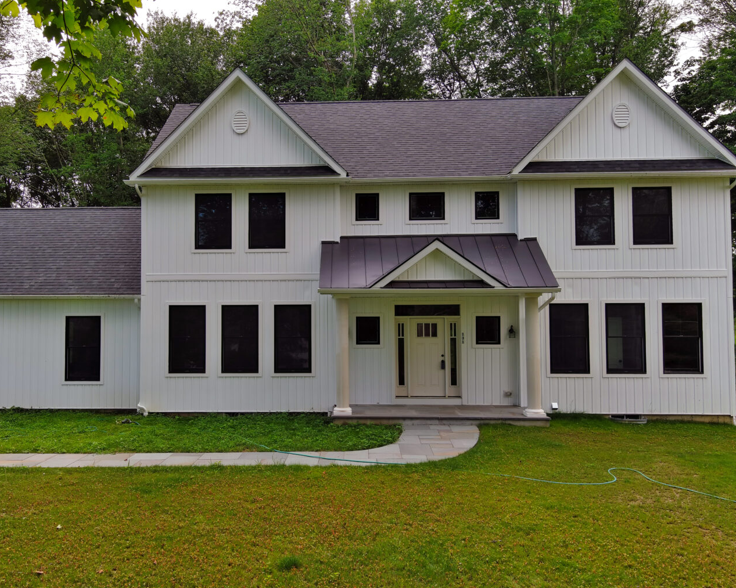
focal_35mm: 33
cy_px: 297
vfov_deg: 44.5
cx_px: 314
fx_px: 719
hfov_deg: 54.0
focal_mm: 10.57
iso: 100
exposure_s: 1/400
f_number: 5.6
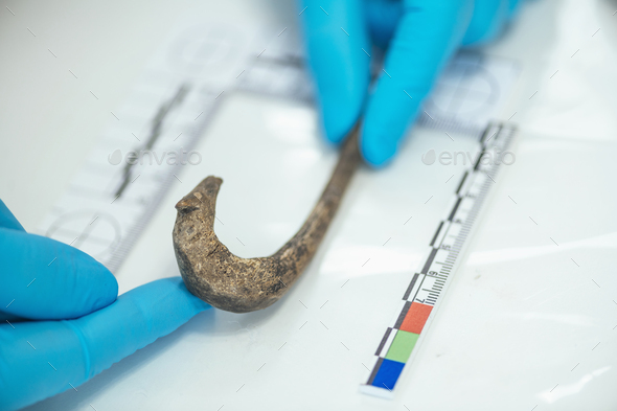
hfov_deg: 19.5
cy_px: 206
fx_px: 1799
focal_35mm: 105
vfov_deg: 13.0
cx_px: 308
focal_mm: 105
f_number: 3.2
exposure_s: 1/160
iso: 100
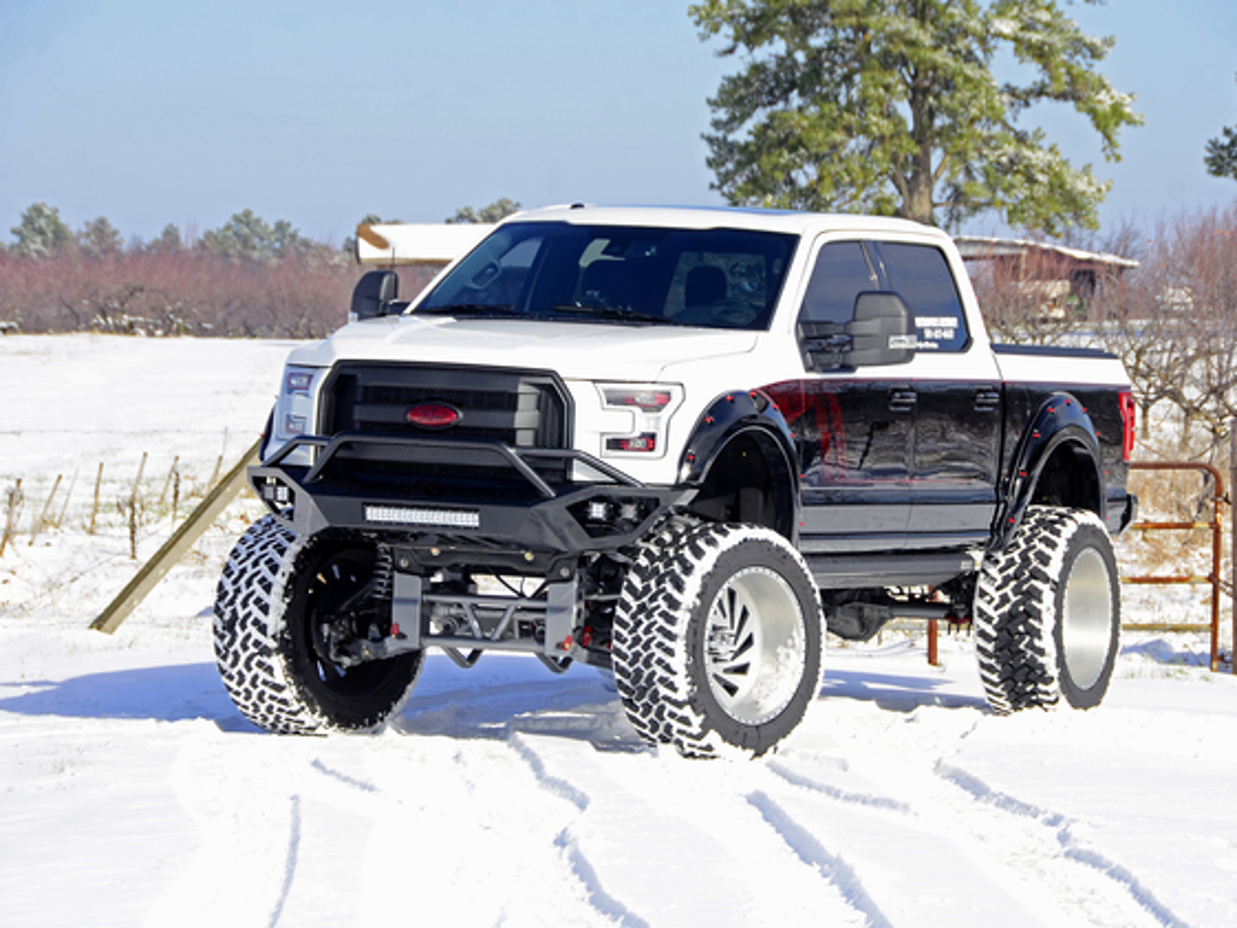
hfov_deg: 10.7
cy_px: 463
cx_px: 646
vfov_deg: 8.1
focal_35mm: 184
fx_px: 6577
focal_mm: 112
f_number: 10
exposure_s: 1/200
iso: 100
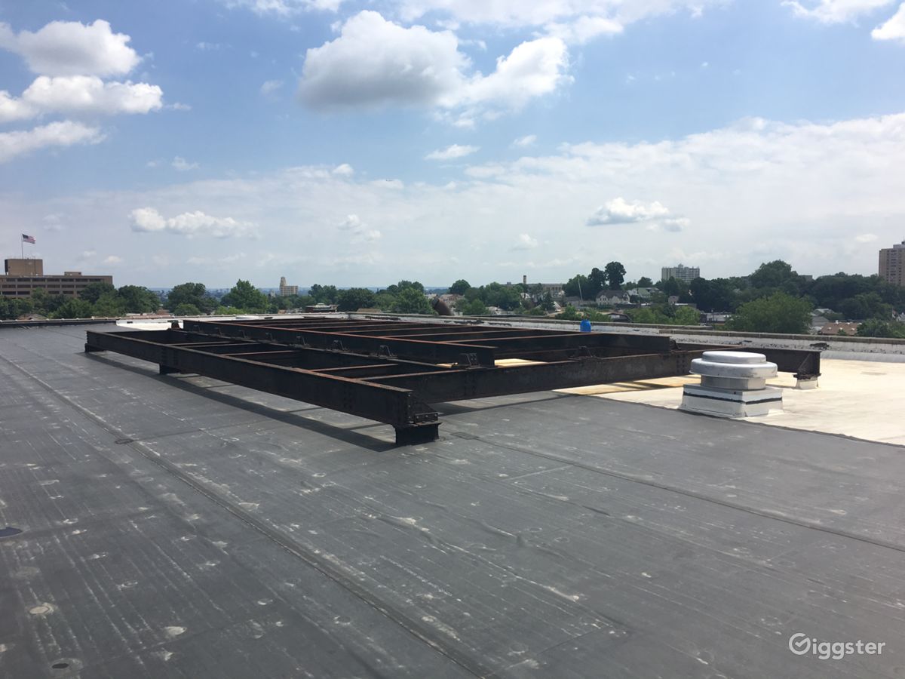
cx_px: 452
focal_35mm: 29
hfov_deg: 61.7
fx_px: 758
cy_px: 340
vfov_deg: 48.2
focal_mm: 4.15
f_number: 2.2
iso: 25
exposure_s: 1/2747
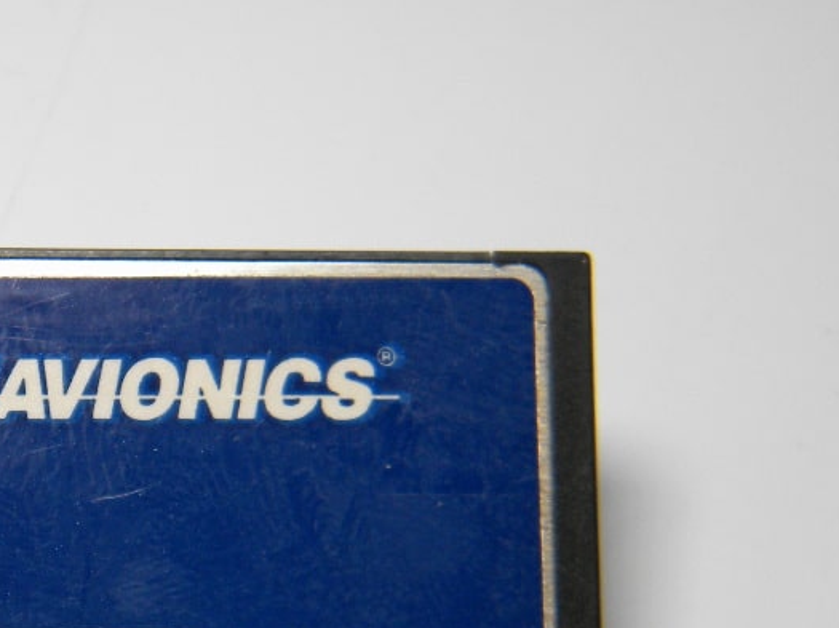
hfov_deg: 12.1
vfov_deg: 9.1
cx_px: 137
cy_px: 596
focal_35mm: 162
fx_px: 3924
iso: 80
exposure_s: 1/108
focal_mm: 15.1
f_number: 4.5
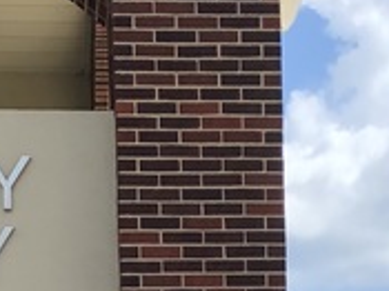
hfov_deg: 12.3
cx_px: 293
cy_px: 742
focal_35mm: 160
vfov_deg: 8.4
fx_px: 1797
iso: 20
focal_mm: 3.99
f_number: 1.8
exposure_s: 1/1091
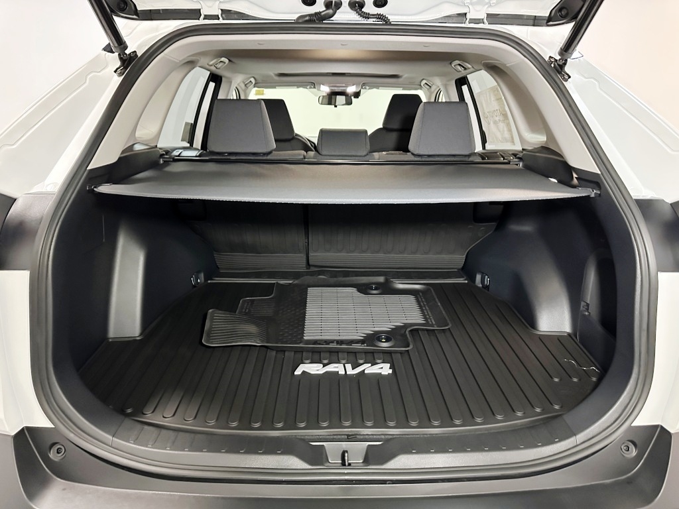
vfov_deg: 56.8
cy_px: 254
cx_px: 340
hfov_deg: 71.6
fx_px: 471
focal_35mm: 24
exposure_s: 1/30
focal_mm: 6.86
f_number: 1.78
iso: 1000
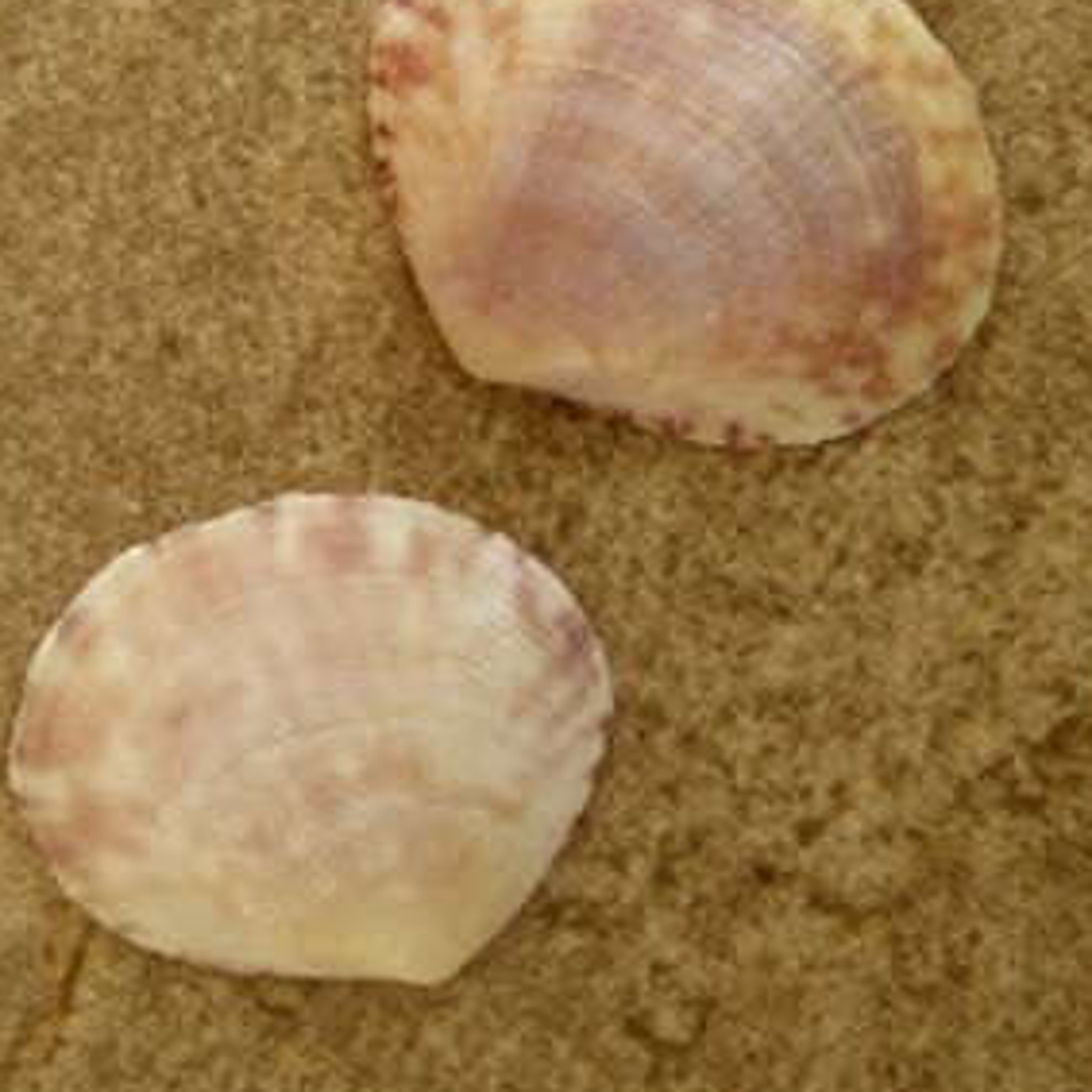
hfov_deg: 33.6
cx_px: 336
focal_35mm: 50
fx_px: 1785
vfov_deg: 33.9
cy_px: 409
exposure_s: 1/100
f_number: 3.1
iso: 100
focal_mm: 4.5
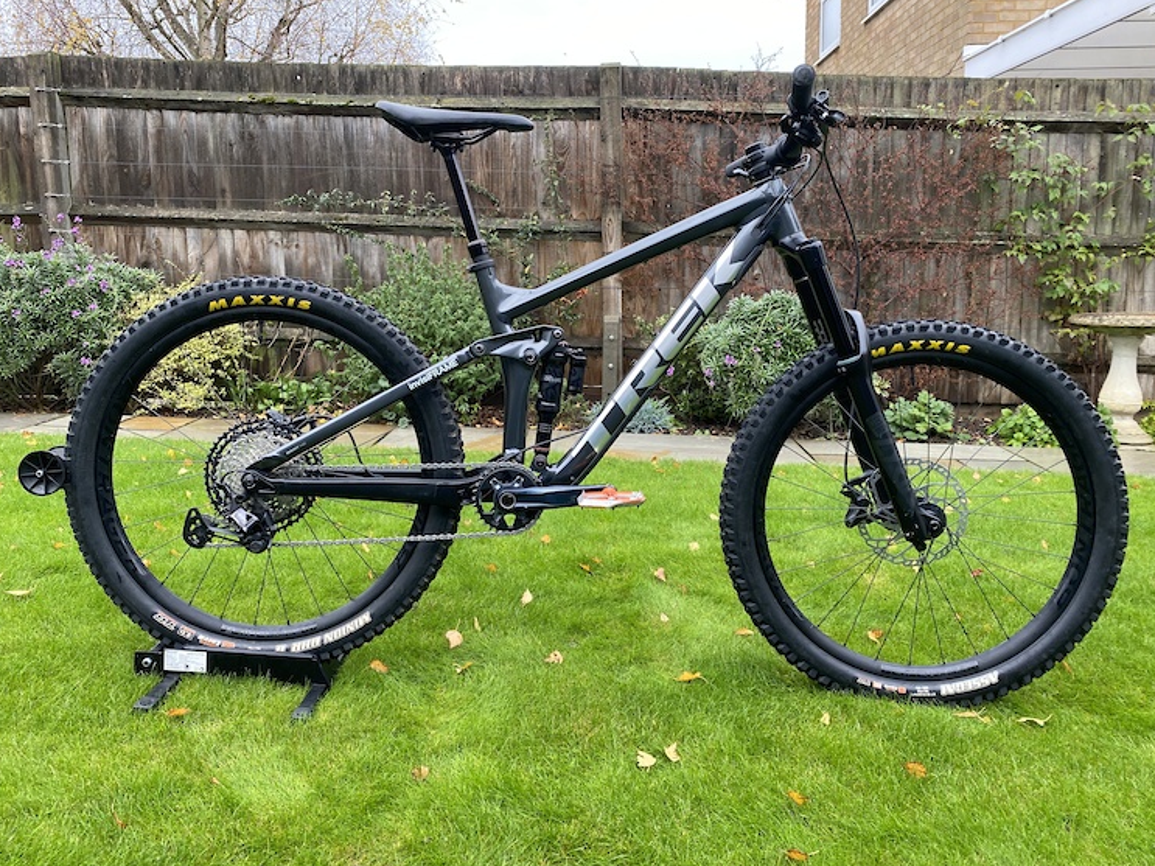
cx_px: 574
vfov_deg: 49.7
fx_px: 934
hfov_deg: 63.5
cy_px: 407
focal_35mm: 28
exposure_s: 1/121
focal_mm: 4.25
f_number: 1.8
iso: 50
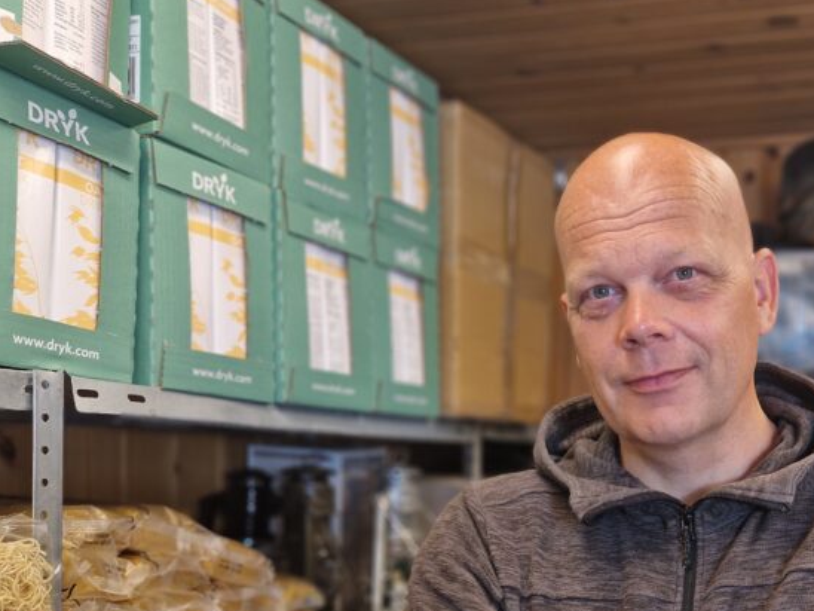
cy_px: 514
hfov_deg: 42.1
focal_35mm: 43
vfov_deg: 32.4
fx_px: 1011
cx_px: 639
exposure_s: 1/100
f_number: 1.8
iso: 125
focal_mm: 5.4
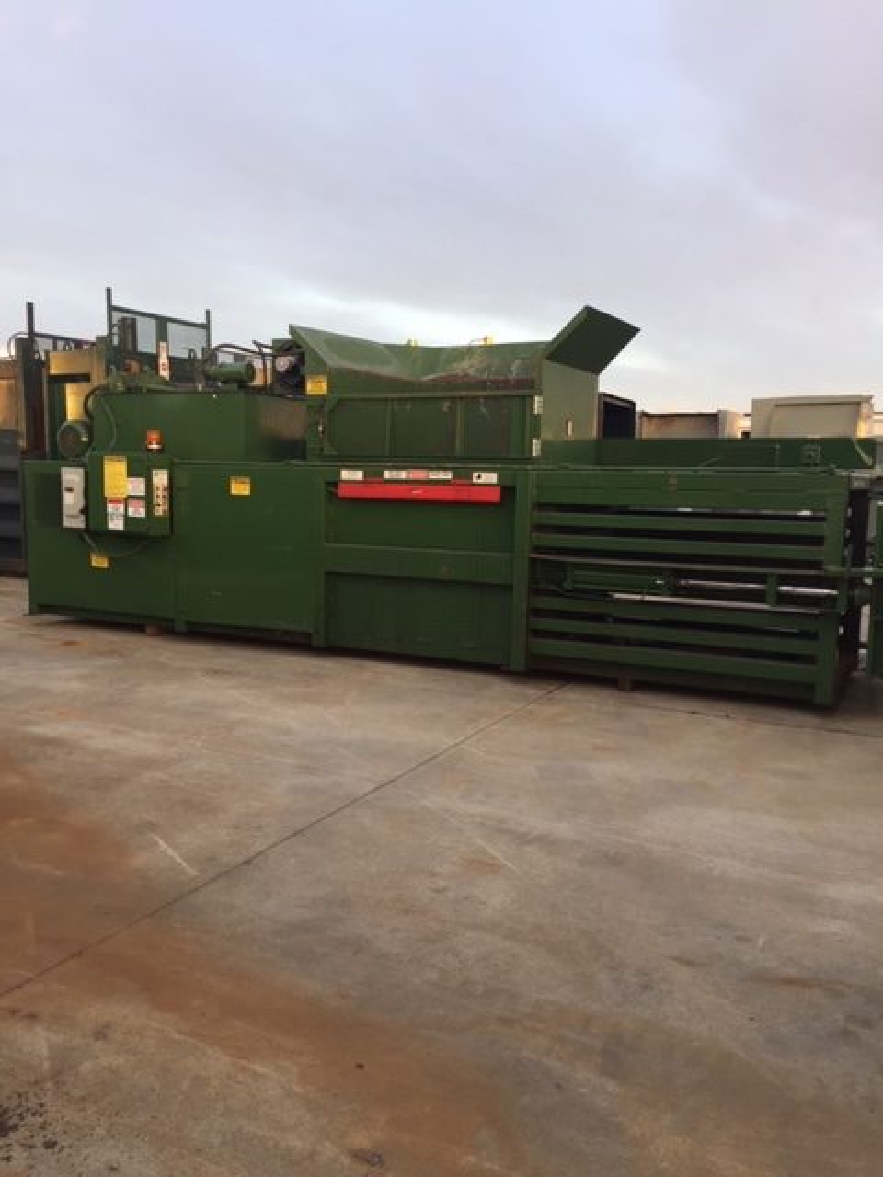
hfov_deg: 48.2
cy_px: 588
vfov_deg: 61.7
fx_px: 986
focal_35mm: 29
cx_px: 442
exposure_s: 1/120
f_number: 2.2
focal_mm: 4.15
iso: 32
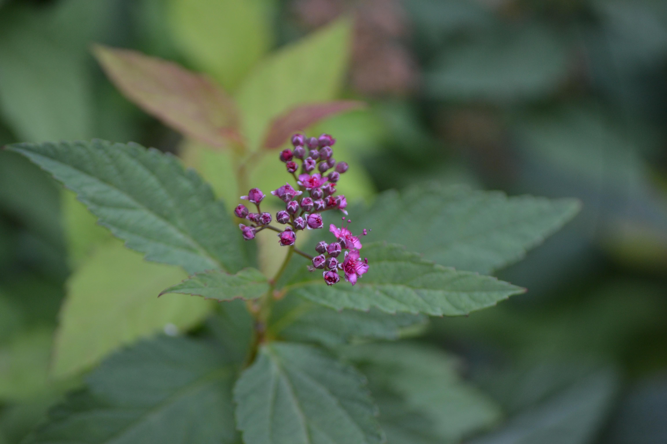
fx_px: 5558
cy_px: 222
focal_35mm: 300
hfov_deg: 6.9
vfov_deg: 4.6
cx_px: 334
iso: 400
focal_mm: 200
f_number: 5.6
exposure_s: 1/250
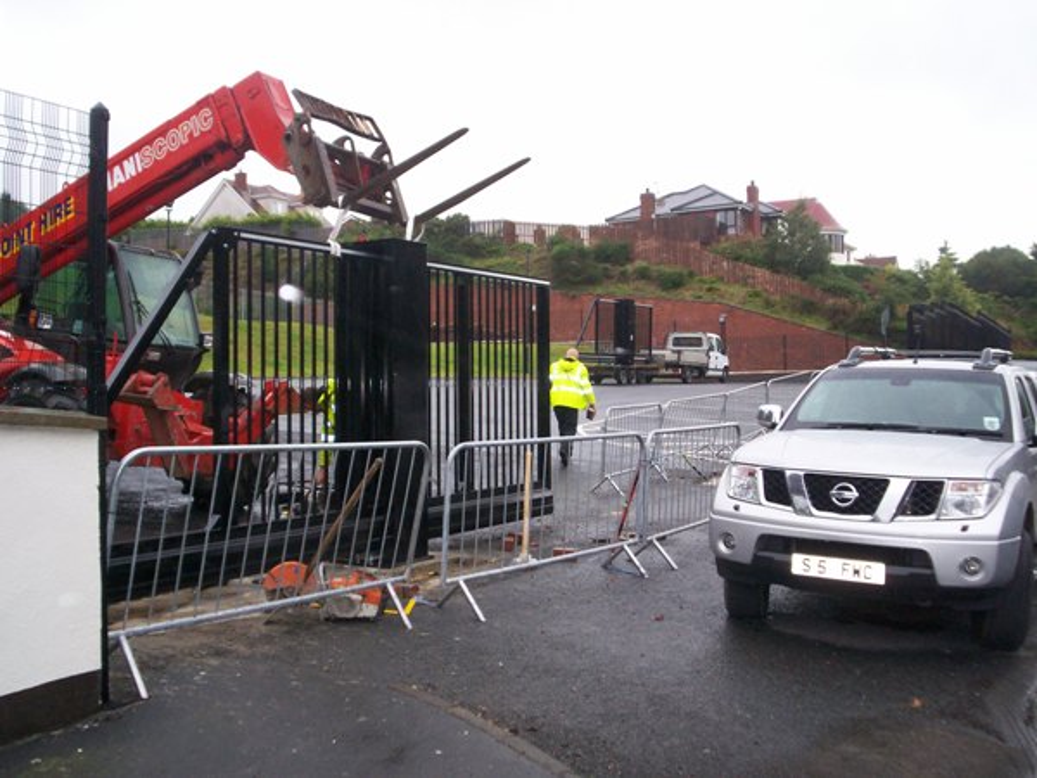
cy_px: 389
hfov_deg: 51.4
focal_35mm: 36
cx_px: 518
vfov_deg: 39.7
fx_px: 1078
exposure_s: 1/77.8
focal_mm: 5.9
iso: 140
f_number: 4.5
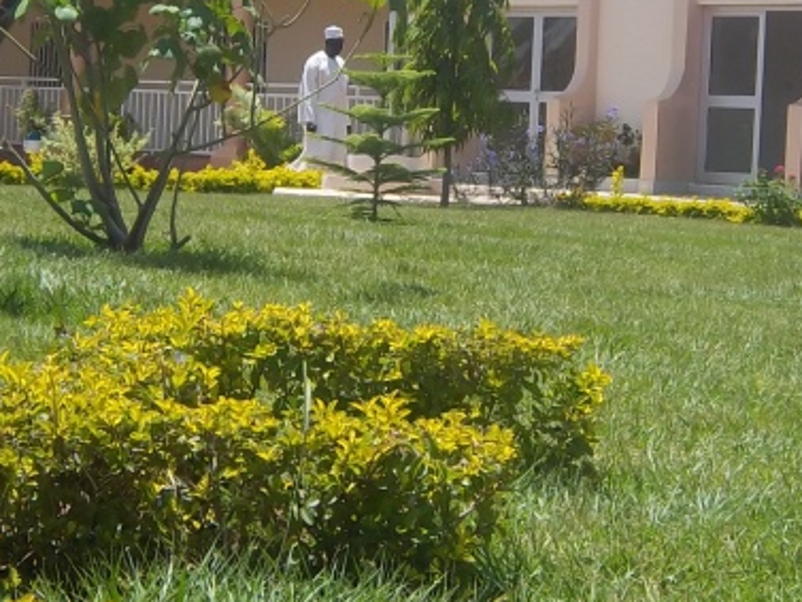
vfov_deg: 15.4
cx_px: 387
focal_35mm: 95
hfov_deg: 20.6
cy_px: 79
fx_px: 2202
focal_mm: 6.17
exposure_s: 1/125
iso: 64
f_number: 8.67
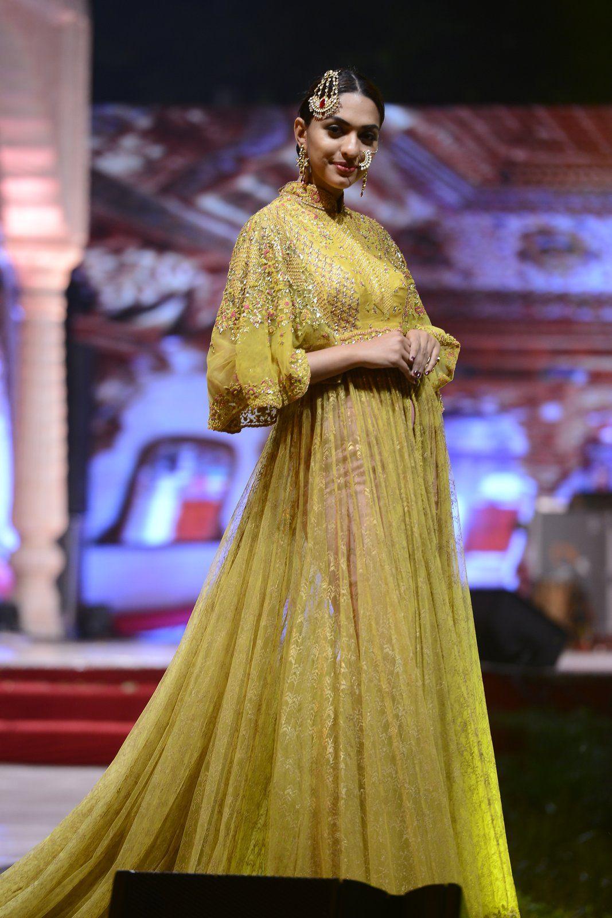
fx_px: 5098
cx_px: 306
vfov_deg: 10.3
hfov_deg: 6.9
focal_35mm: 200
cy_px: 459
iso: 800
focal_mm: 200
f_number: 4
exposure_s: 1/200
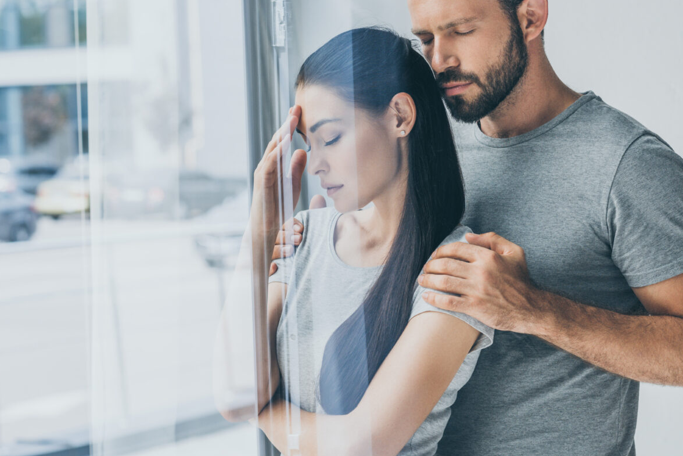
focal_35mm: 111
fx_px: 2107
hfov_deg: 18.4
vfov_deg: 12.3
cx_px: 321
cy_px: 199
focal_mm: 85
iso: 320
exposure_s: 1/320
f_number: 4
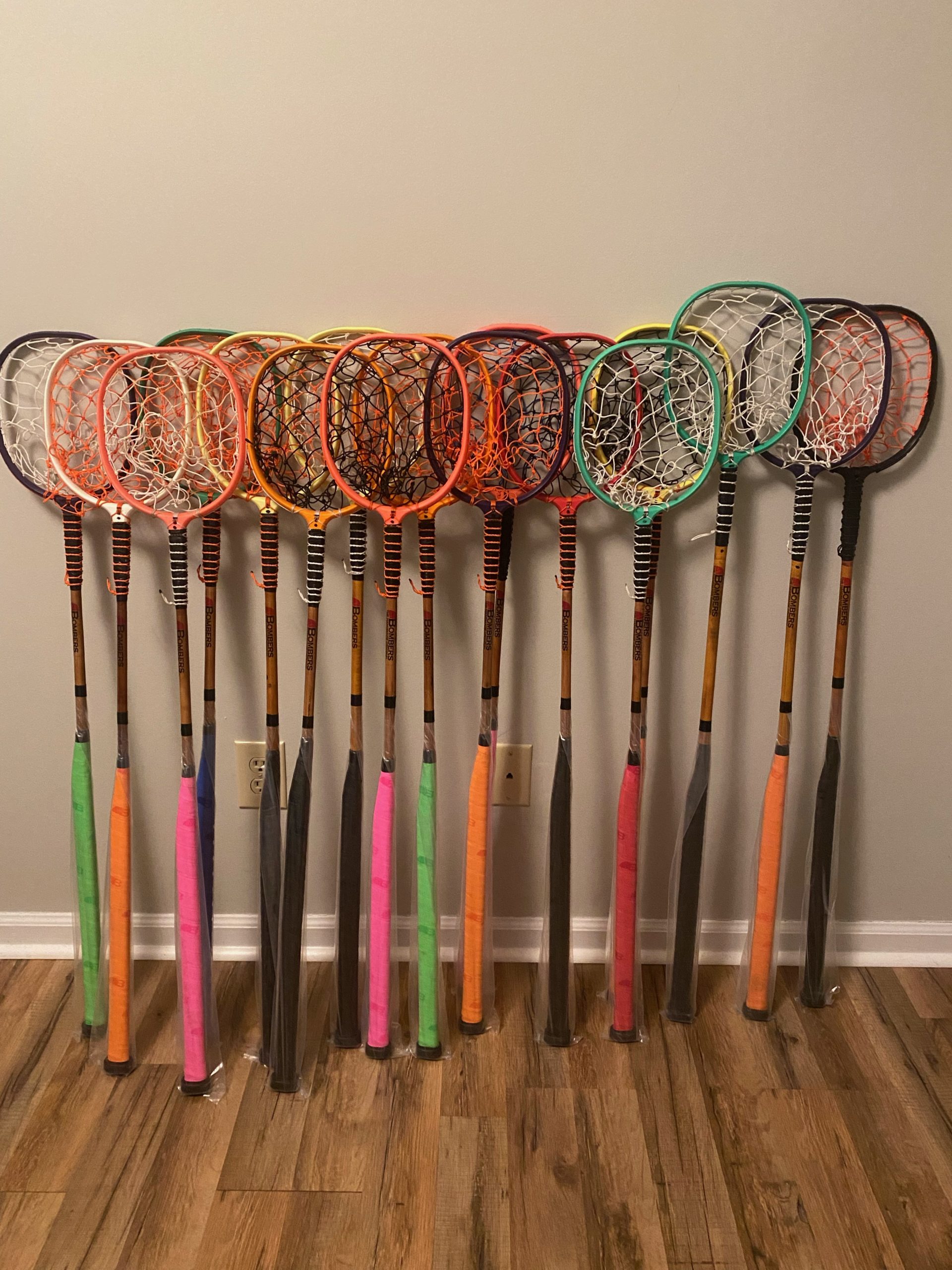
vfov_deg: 67.3
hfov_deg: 53.1
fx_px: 953
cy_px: 635
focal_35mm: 26
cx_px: 476
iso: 500
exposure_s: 1/40
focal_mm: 4.25
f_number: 1.8
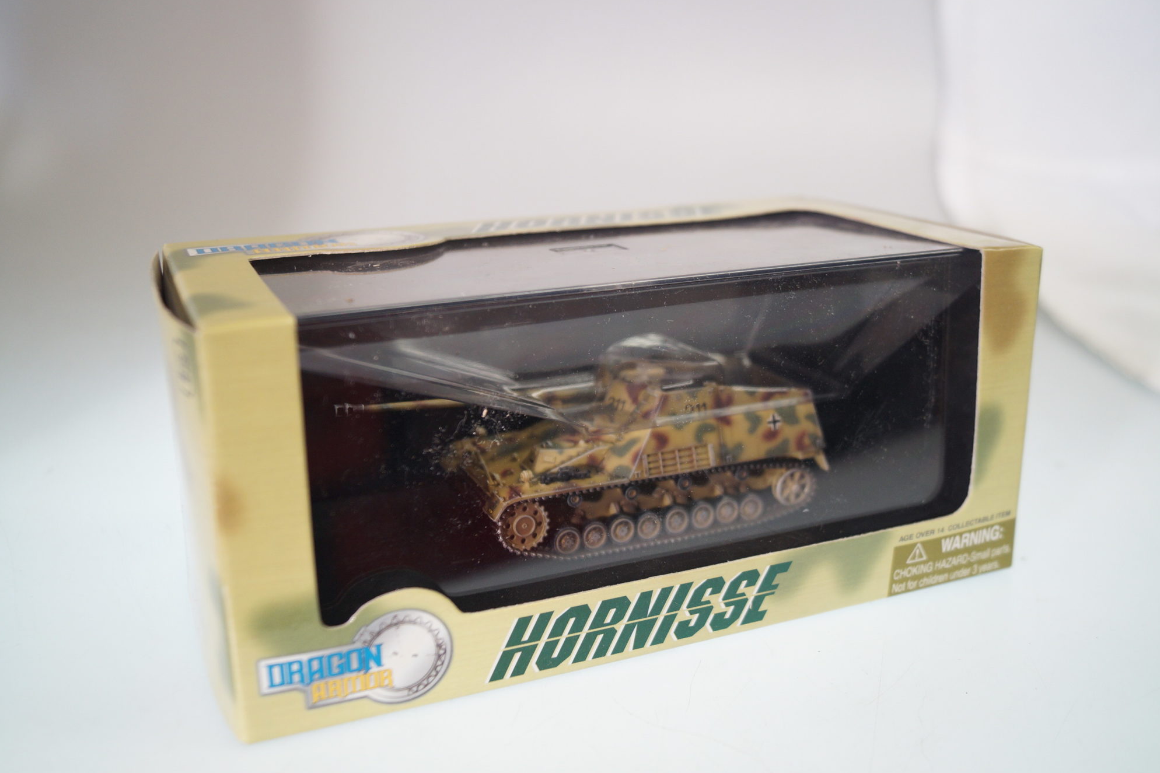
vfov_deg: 38.9
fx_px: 1095
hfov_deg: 55.8
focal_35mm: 34
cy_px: 380
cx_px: 565
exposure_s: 1/160
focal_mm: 22
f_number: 4
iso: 400
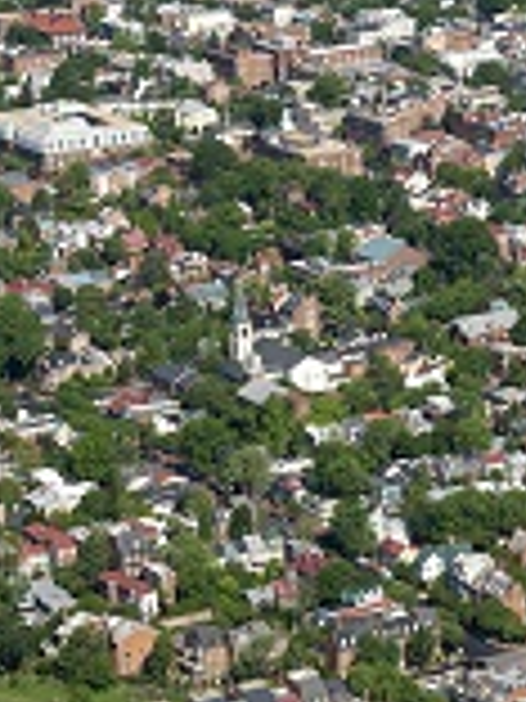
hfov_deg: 9.2
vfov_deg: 12.4
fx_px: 3221
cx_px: 715
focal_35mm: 159
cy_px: 412
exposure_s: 1/1600
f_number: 8
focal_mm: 38
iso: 400
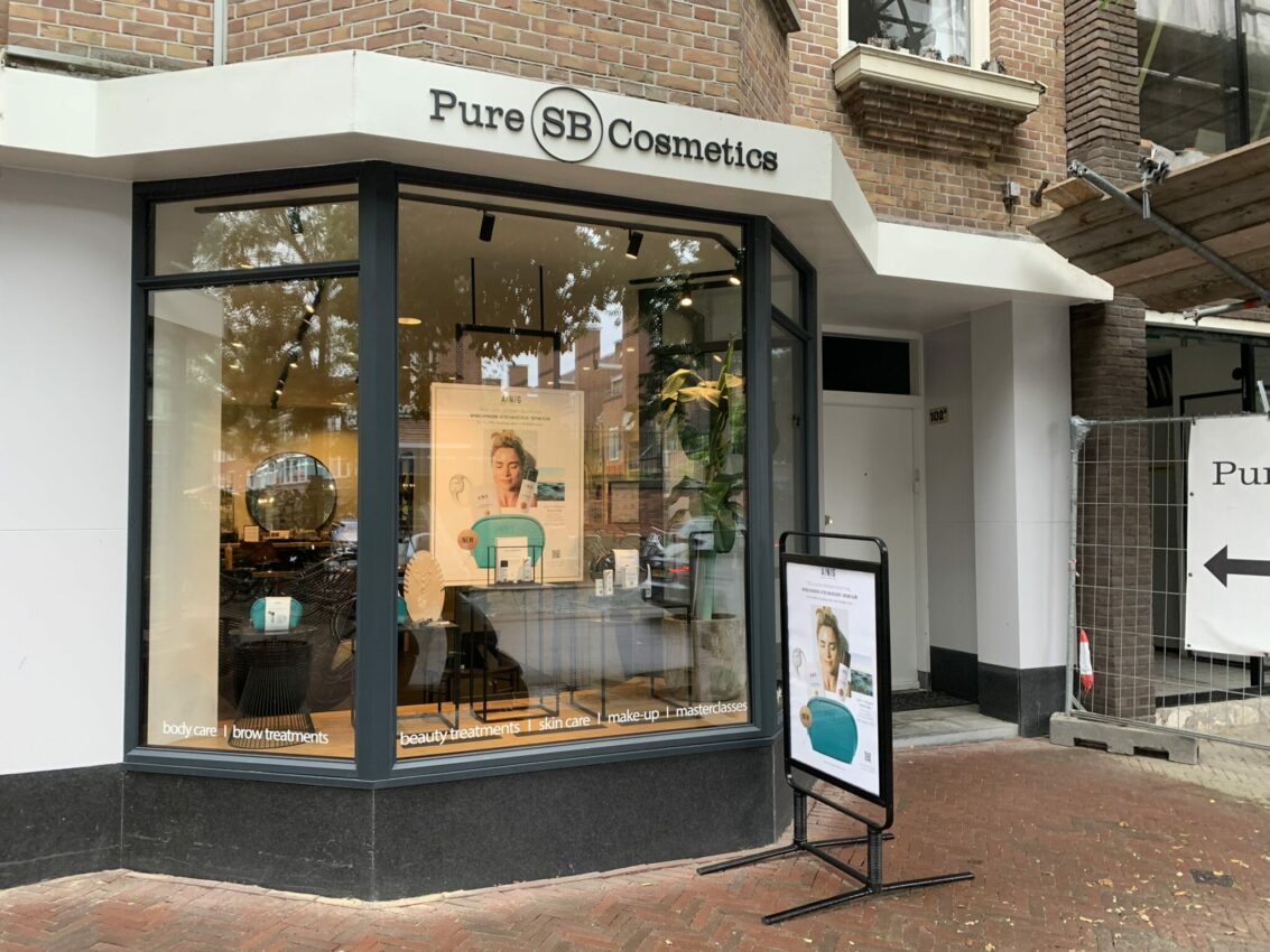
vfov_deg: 53.1
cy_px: 476
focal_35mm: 26
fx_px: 954
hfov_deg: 67.3
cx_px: 635
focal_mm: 4.25
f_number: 1.8
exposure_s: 1/102
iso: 100
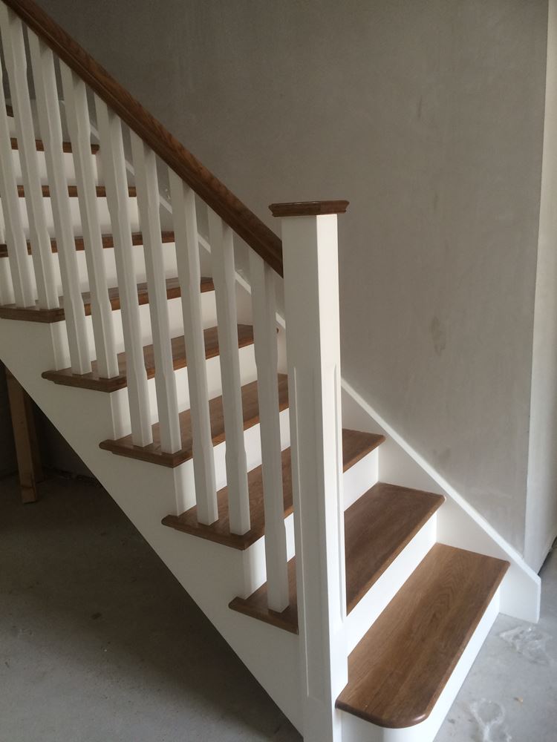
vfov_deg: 61.7
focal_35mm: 29
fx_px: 622
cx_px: 278
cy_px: 371
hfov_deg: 48.2
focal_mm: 4.15
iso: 50
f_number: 2.2
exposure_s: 1/33
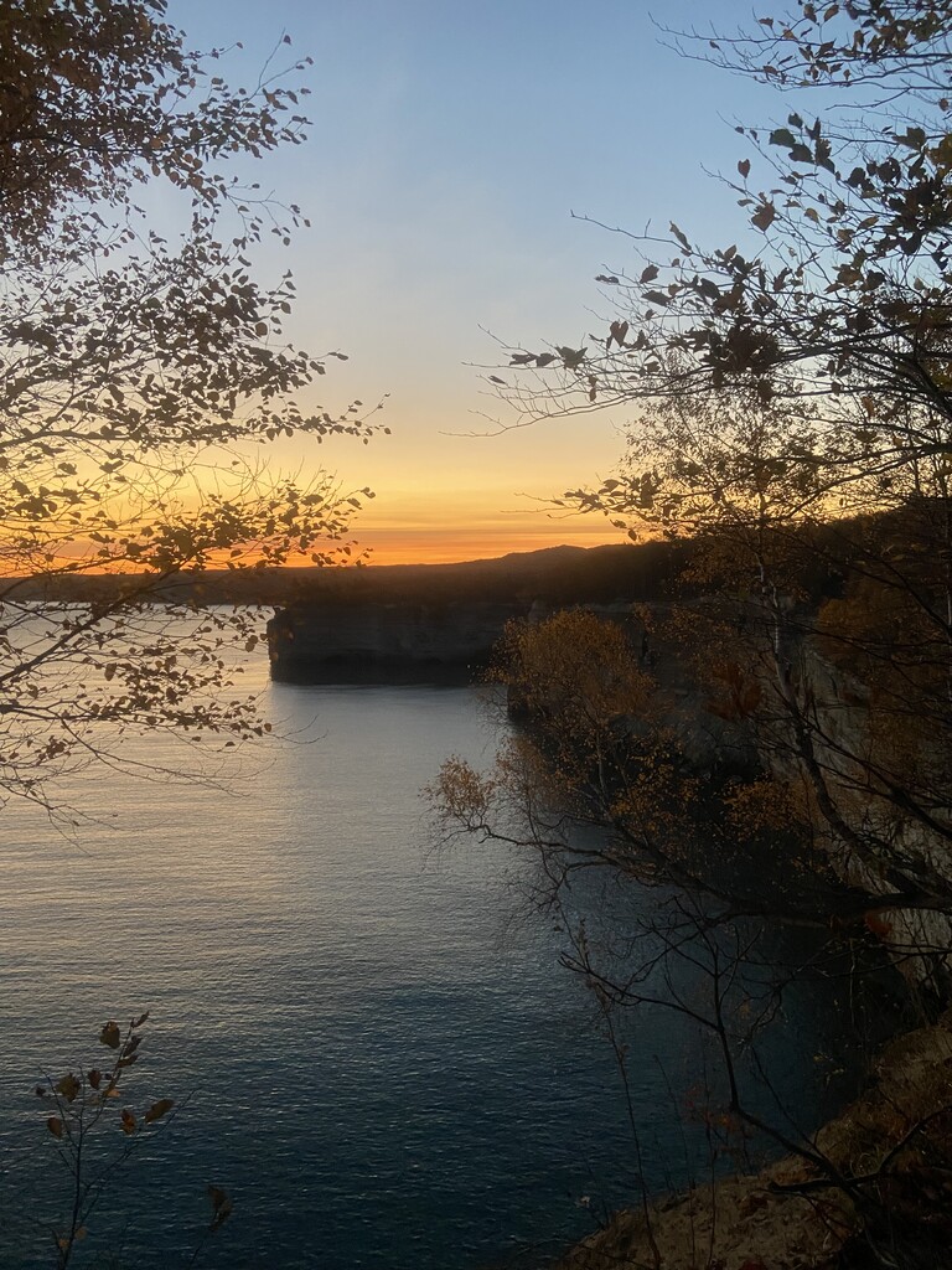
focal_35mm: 26
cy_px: 635
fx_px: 953
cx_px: 476
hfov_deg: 53.1
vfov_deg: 67.3
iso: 320
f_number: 1.8
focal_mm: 4.25
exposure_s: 1/60
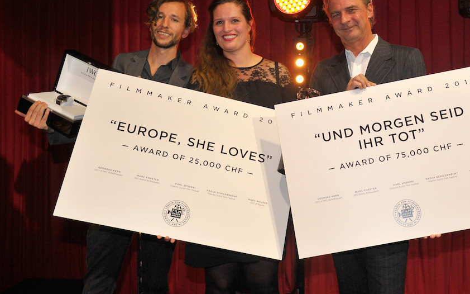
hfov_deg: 43.7
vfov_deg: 28.6
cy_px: 132
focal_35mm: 45
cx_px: 313
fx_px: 576
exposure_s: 1/100
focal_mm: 31
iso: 1250
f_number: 4.5
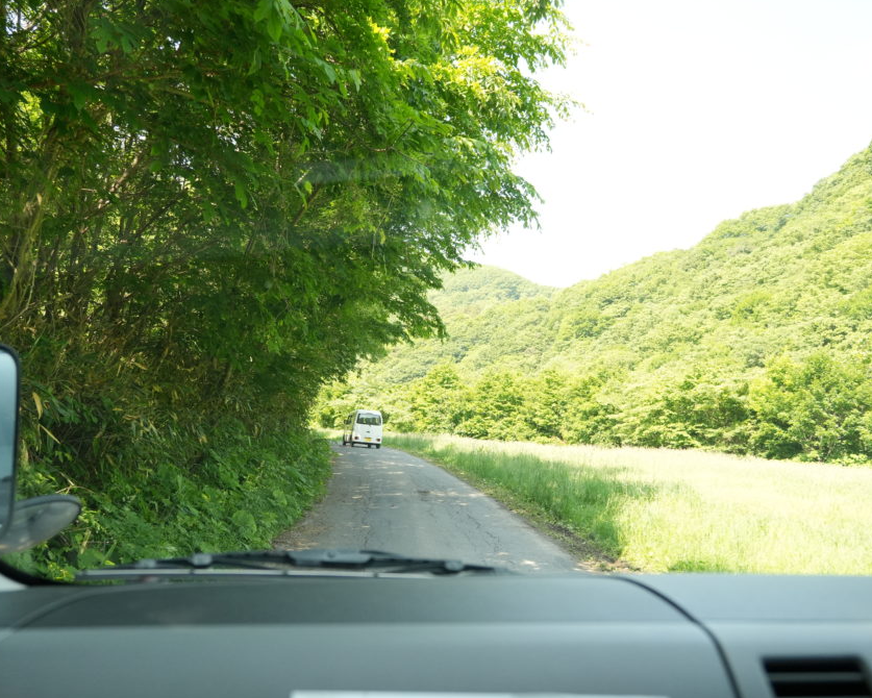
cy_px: 350
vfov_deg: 47.1
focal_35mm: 31
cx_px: 419
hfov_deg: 57.1
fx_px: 800
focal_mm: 18
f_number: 4
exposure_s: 1/800
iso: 800
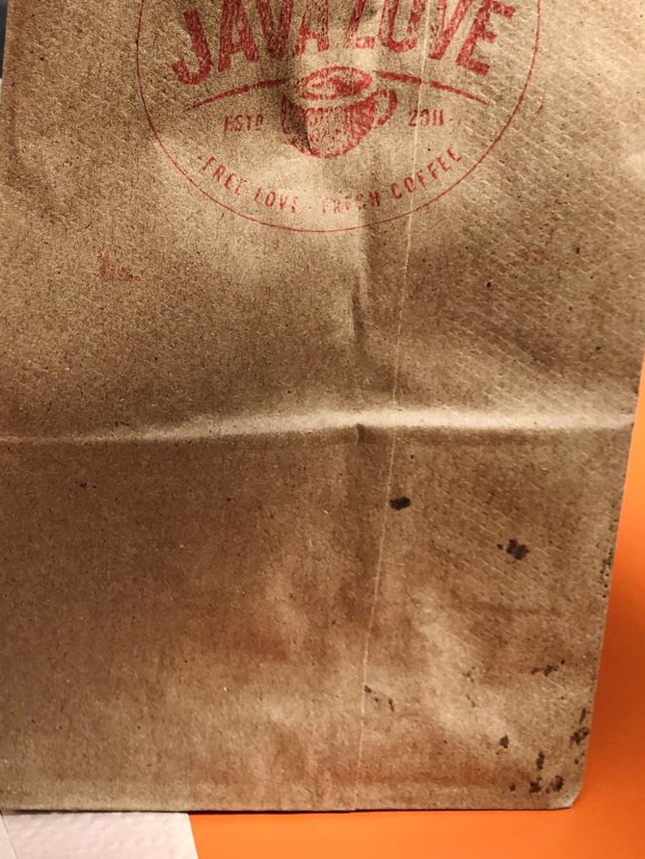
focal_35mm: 45
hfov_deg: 31.5
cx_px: 143
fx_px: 1118
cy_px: 219
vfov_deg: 40.9
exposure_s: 1/631
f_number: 1.8
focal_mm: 3.99
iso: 20
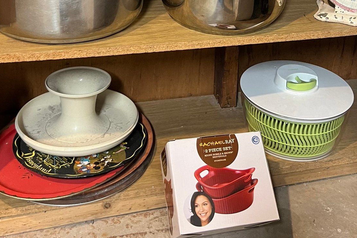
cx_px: 184
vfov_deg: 25.6
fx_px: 486
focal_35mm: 49
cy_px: -21
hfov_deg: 40.3
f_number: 1.5
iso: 400
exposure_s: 1/40
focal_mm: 5.7
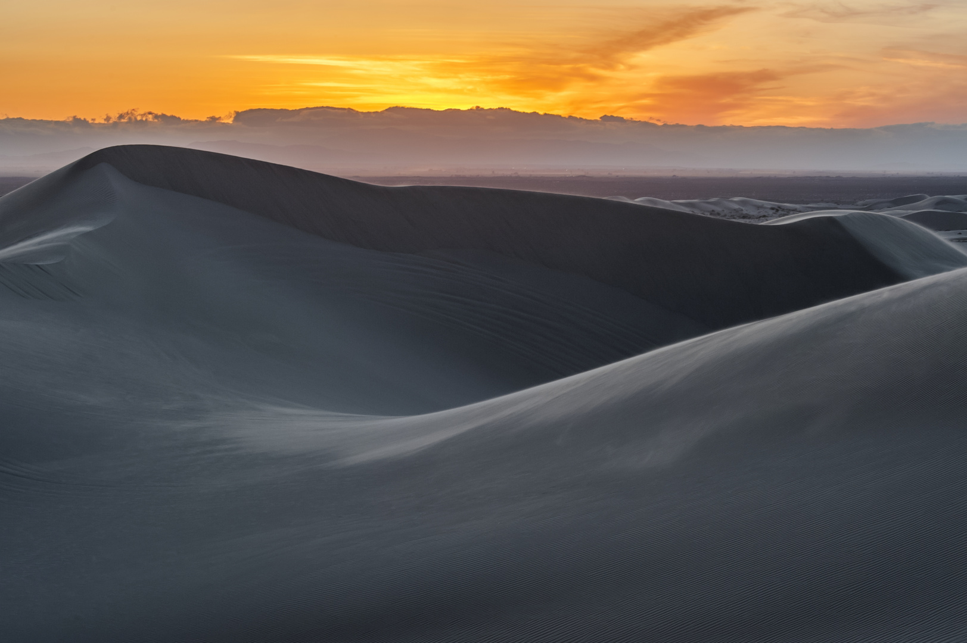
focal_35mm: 116
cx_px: 484
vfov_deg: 11.8
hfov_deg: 17.7
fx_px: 3114
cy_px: 322
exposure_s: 1/6
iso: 200
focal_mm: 116
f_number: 11
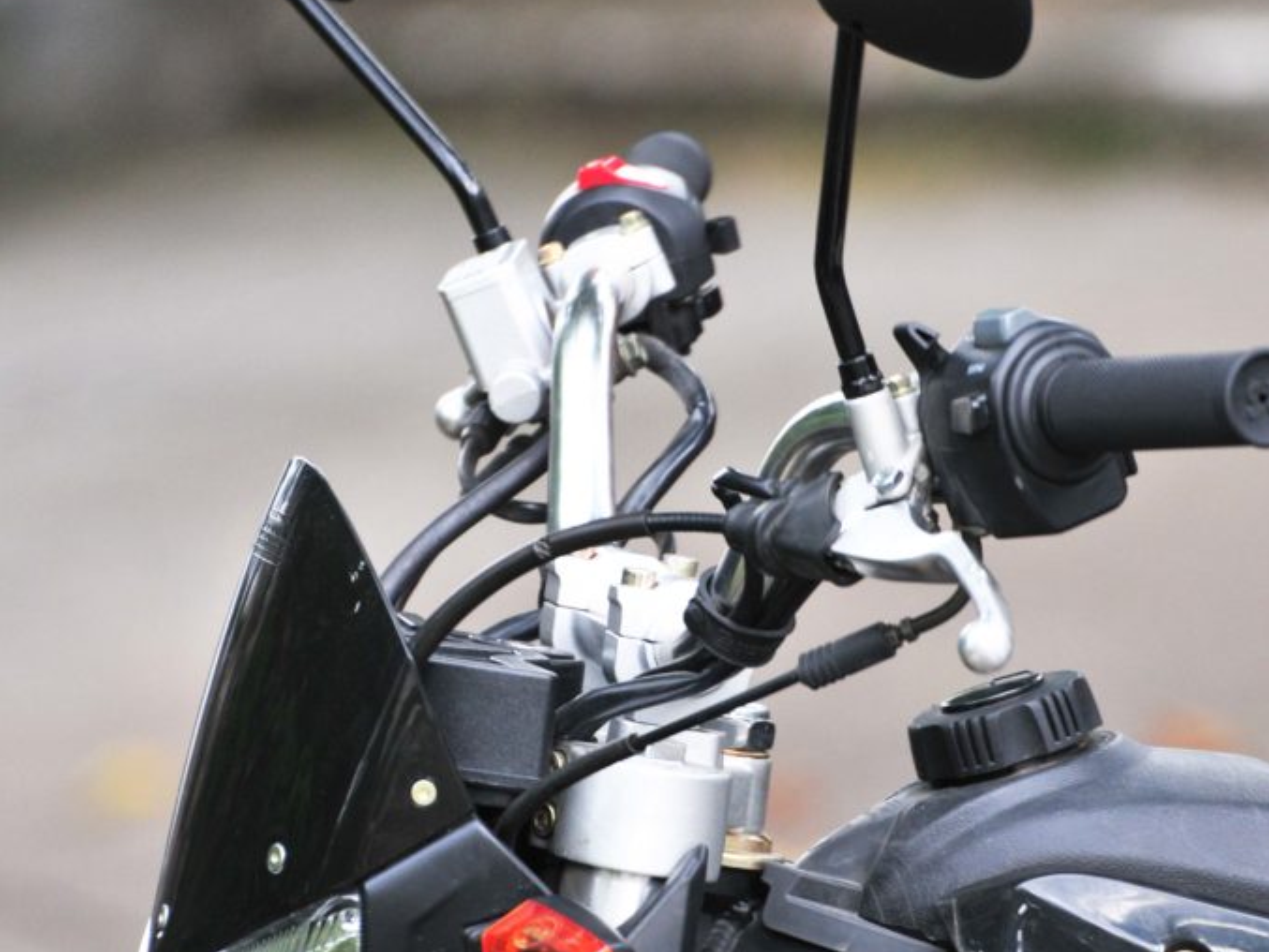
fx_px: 17563
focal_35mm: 479
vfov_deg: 3.1
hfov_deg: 4.1
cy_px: 609
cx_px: 635
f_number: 5.3
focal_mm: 220
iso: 400
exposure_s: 1/200
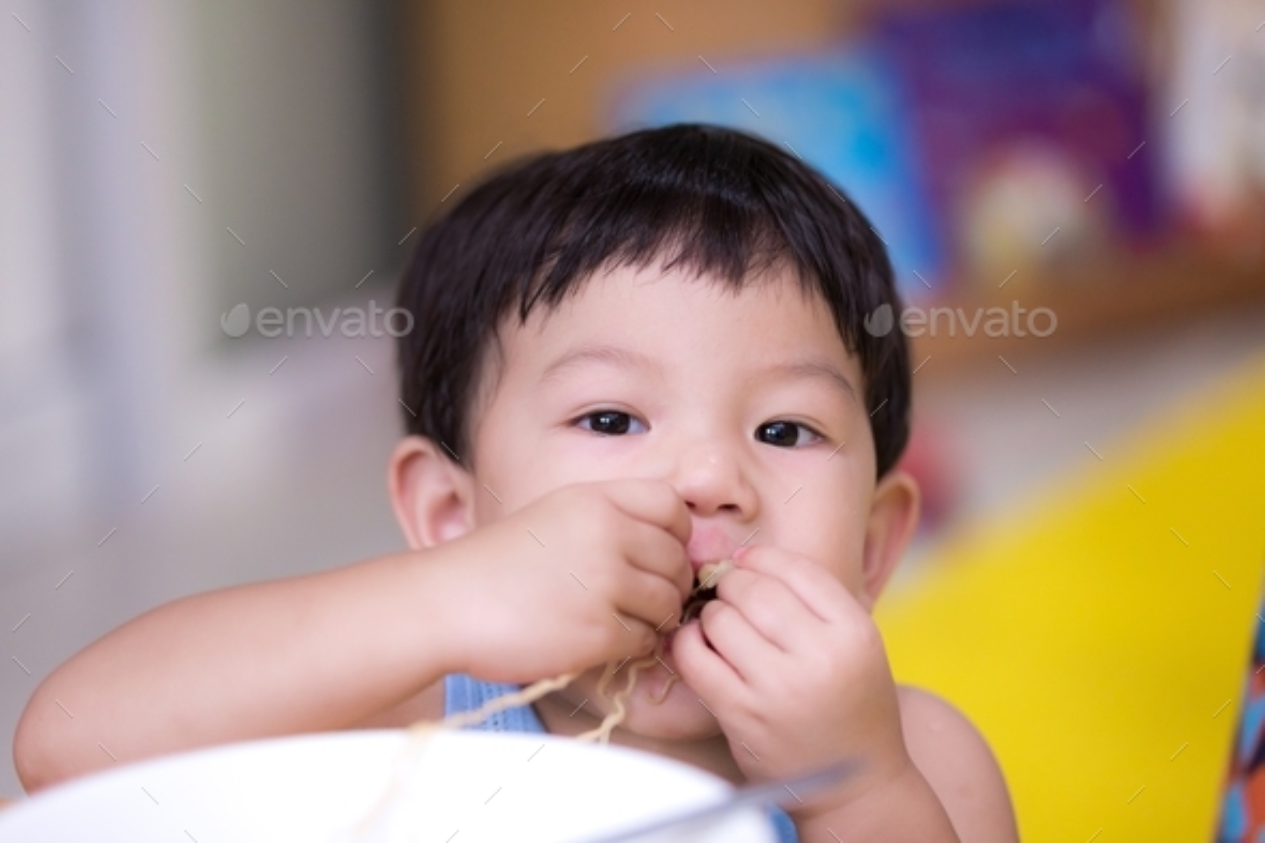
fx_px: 3267
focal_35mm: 93
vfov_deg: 14.7
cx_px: 632
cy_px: 422
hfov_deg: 21.9
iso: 400
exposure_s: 1/250
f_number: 1.8
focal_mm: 62
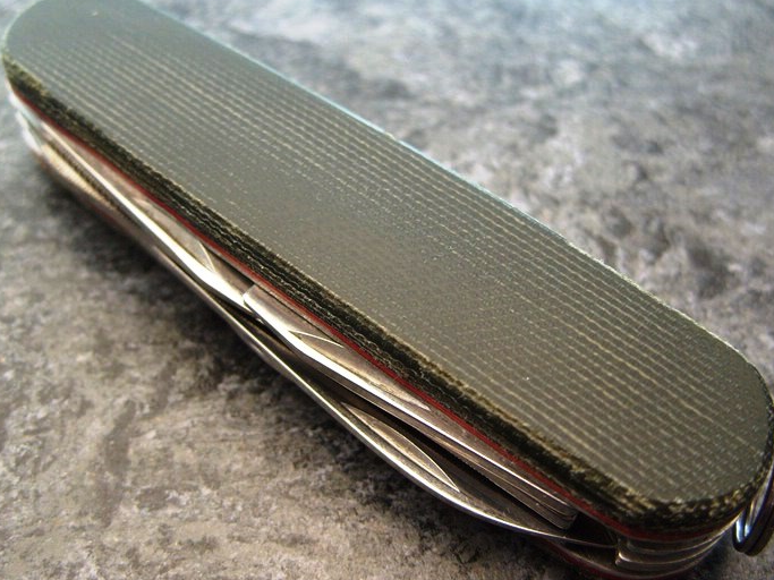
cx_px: 385
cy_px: 304
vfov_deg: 35.1
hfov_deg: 45.8
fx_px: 917
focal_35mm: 41
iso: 200
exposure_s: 1/30
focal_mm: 7.8
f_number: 2.8
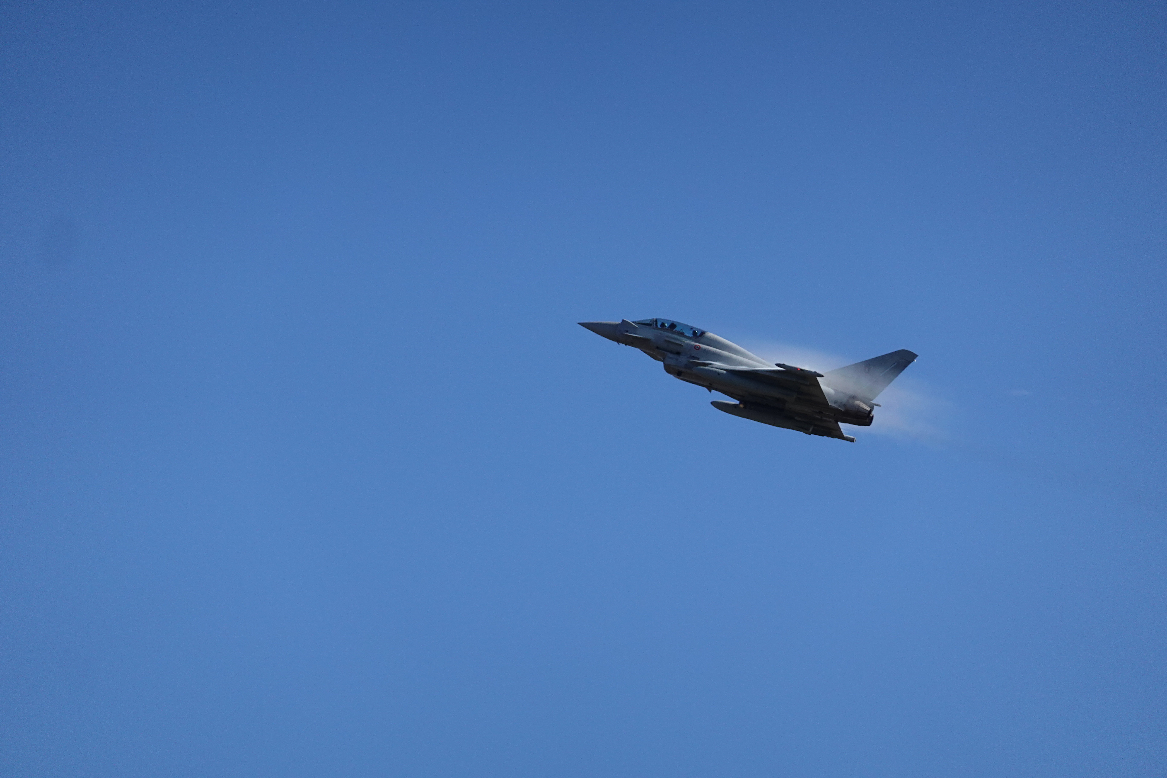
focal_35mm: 200
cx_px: 584
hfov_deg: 10.3
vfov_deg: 6.9
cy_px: 389
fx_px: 6483
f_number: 5
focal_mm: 72
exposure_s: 1/2000
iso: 250
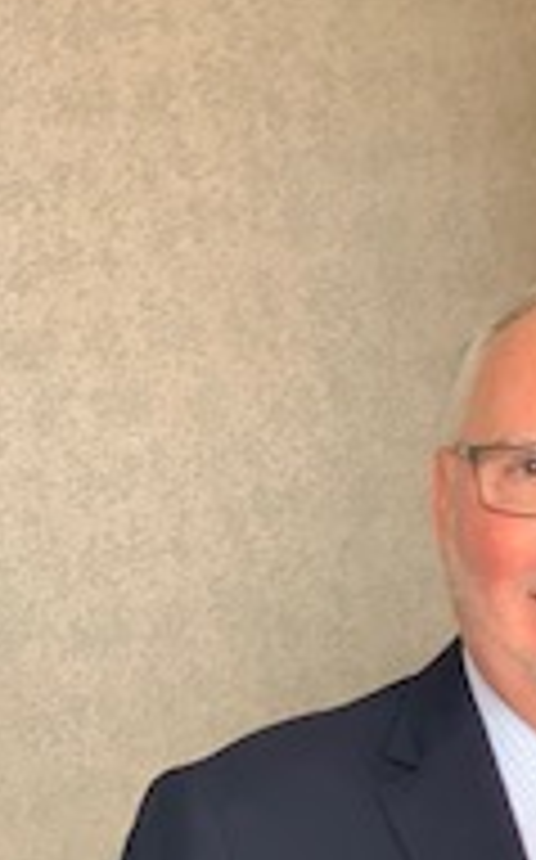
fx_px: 3608
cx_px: 892
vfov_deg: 13.1
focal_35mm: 154
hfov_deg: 8.3
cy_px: 1164
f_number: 2.4
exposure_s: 1/60
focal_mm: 6
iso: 160
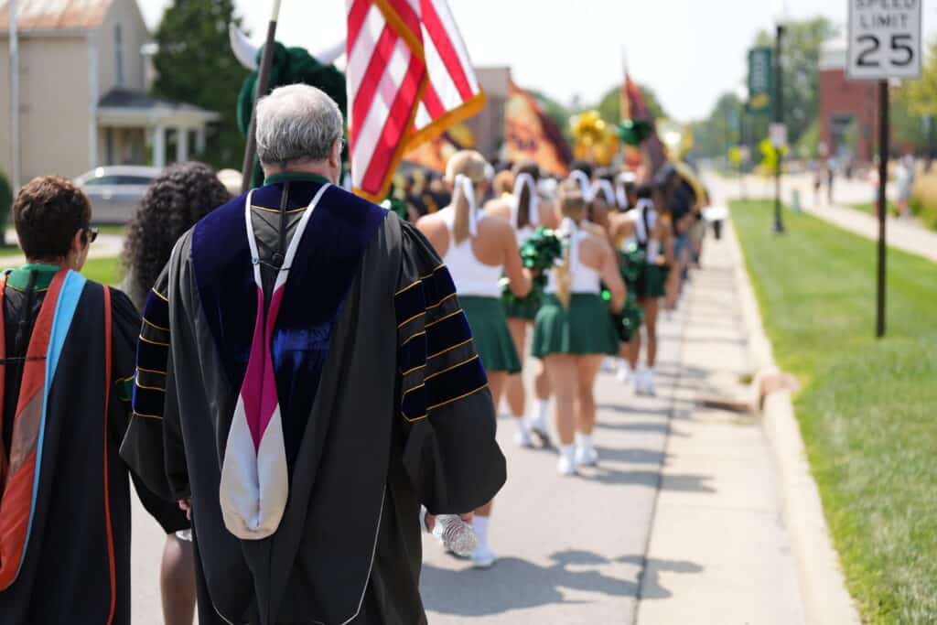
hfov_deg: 28.8
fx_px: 1822
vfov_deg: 19.5
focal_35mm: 70
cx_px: 468
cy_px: 312
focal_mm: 70
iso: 100
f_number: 2.8
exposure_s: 1/1000
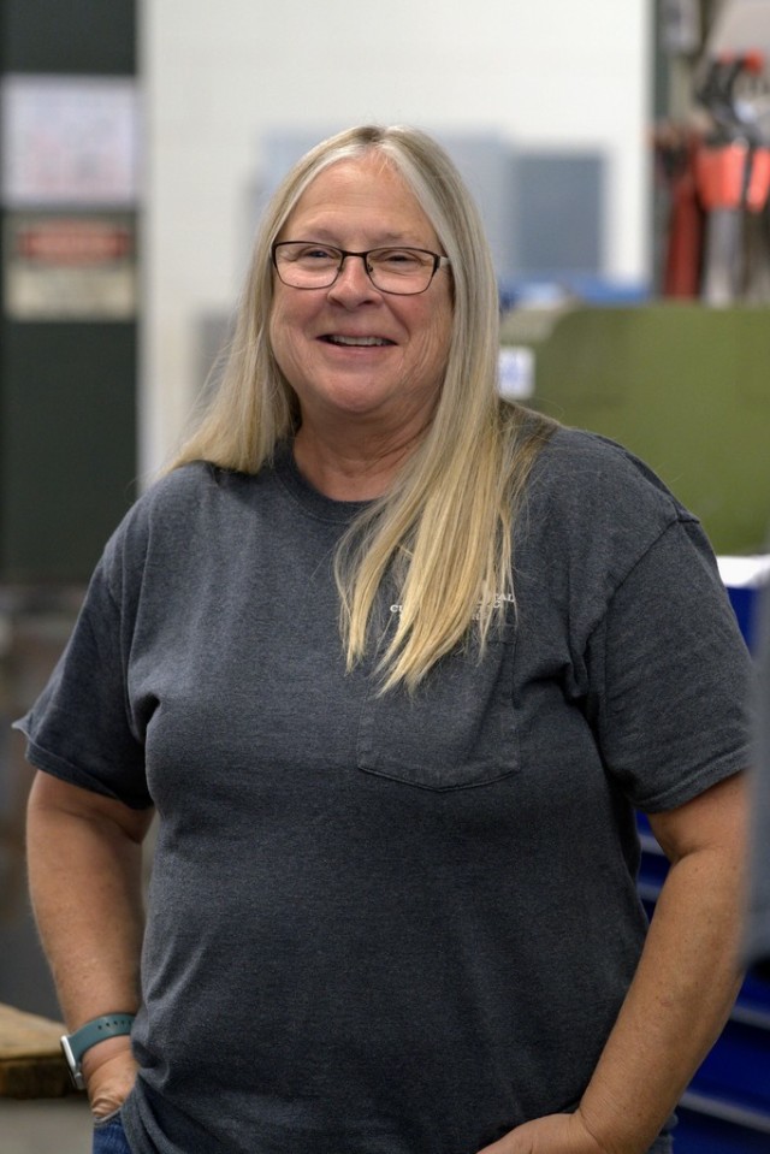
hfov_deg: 10.2
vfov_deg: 15.2
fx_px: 4328
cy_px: 577
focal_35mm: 135
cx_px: 385
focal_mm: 135
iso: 2000
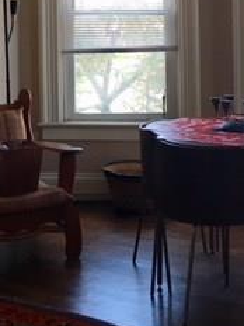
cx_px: 123
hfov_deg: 18.4
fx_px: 752
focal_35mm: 80
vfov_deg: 23.4
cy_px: 4
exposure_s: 1/30
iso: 32
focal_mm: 4.15
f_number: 2.2
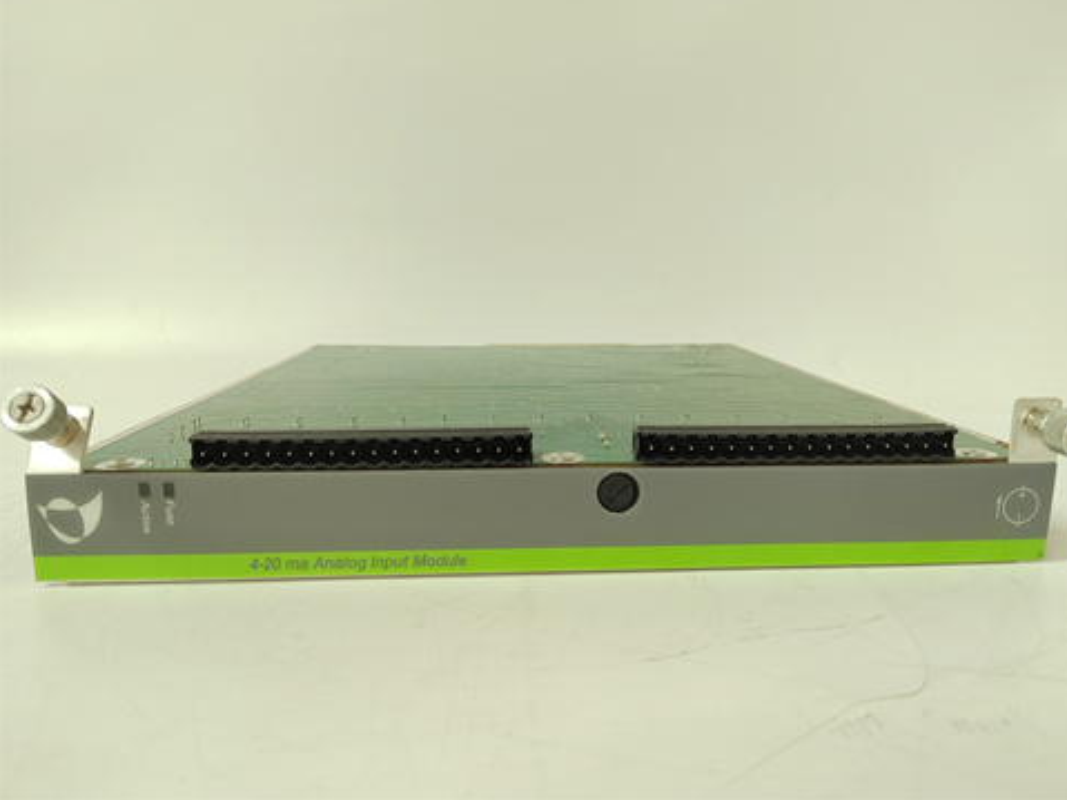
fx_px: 740
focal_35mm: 24
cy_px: 387
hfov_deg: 71.6
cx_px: 552
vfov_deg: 56.8
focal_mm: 5.52
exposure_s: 1/50
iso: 1441
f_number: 1.9
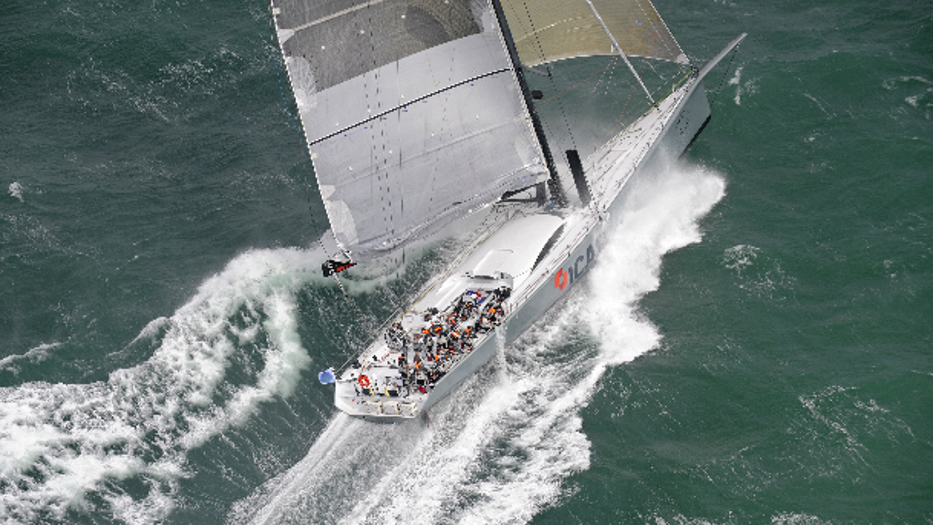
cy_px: 248
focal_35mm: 187
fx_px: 4628
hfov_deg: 11.5
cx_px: 457
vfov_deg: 6.5
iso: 400
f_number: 8
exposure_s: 1/1600
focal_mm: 170
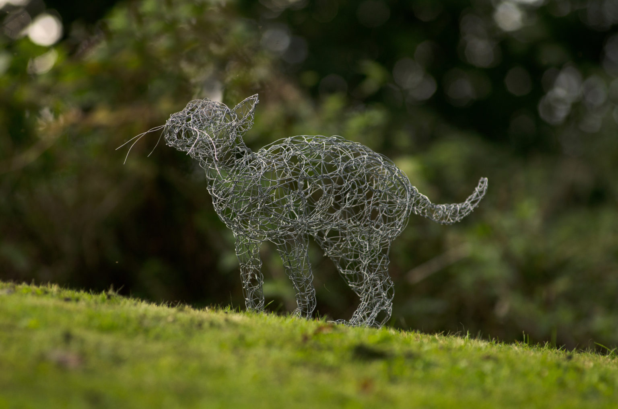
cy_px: 204
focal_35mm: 300
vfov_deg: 4.6
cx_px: 309
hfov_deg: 6.9
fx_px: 5139
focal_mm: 200
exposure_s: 1/1250
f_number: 4
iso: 200
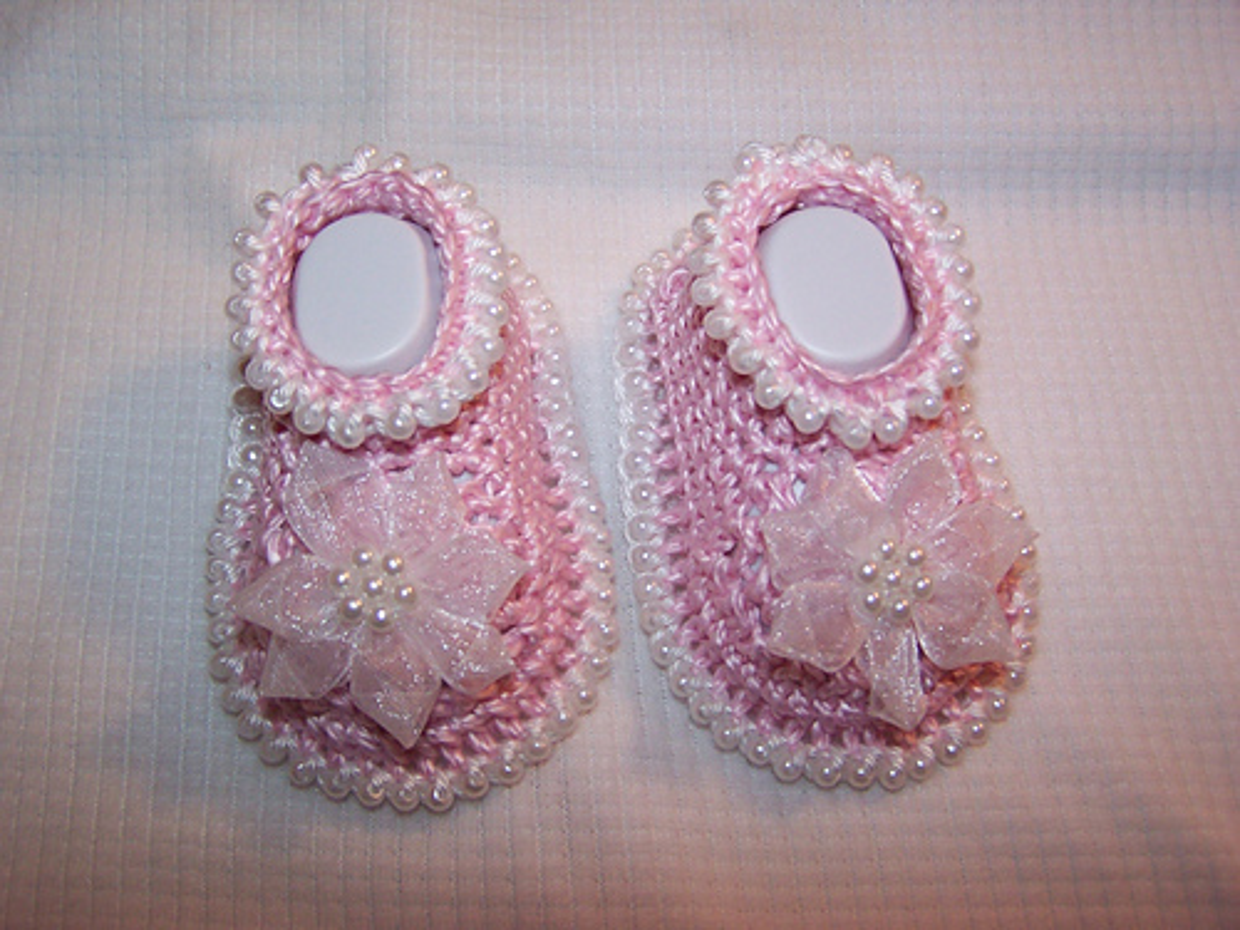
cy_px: 465
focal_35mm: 38
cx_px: 620
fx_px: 1361
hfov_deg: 49.0
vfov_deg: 37.7
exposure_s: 1/60
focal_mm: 6.3
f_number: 2.8
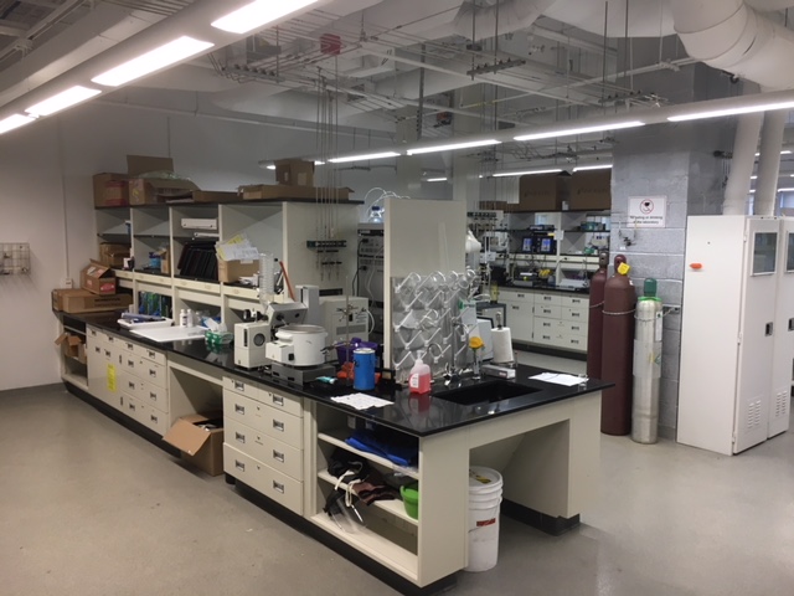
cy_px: 298
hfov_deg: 61.7
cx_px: 397
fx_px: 665
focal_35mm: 29
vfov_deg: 48.2
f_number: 2.2
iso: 64
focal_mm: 4.15
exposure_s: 1/30
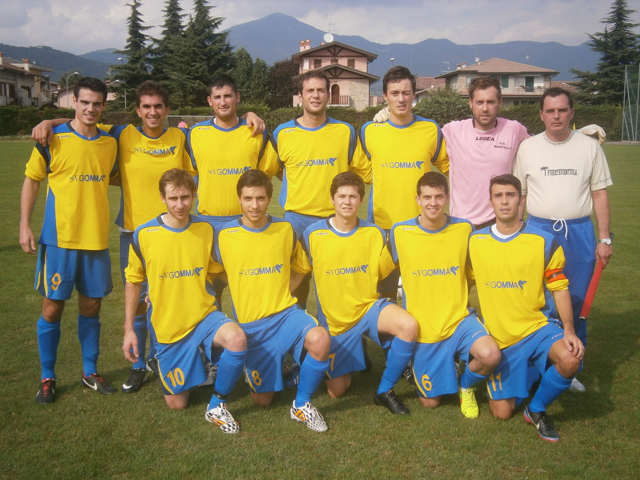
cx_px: 320
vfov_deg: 30.9
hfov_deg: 40.4
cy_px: 240
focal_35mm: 47
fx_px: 869
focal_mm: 8.3
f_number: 3.4
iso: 80
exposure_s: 1/640
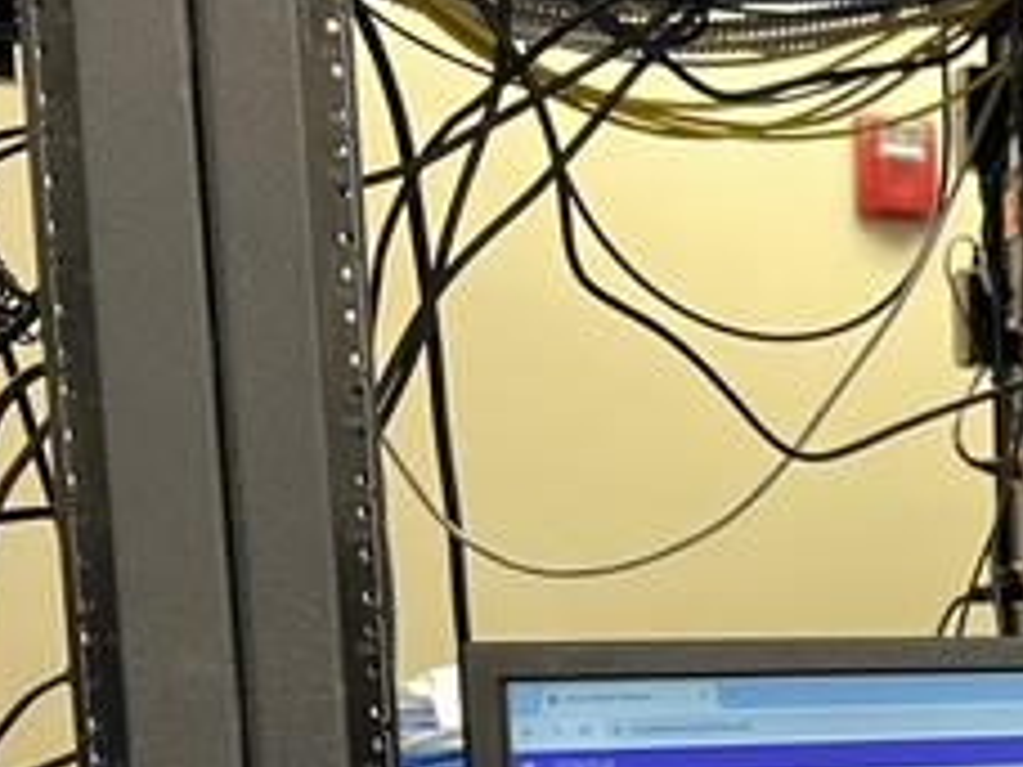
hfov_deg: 22.7
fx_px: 2187
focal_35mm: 74
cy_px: 897
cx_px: 1427
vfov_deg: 18.9
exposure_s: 1/60
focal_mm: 5.7
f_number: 1.5
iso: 250
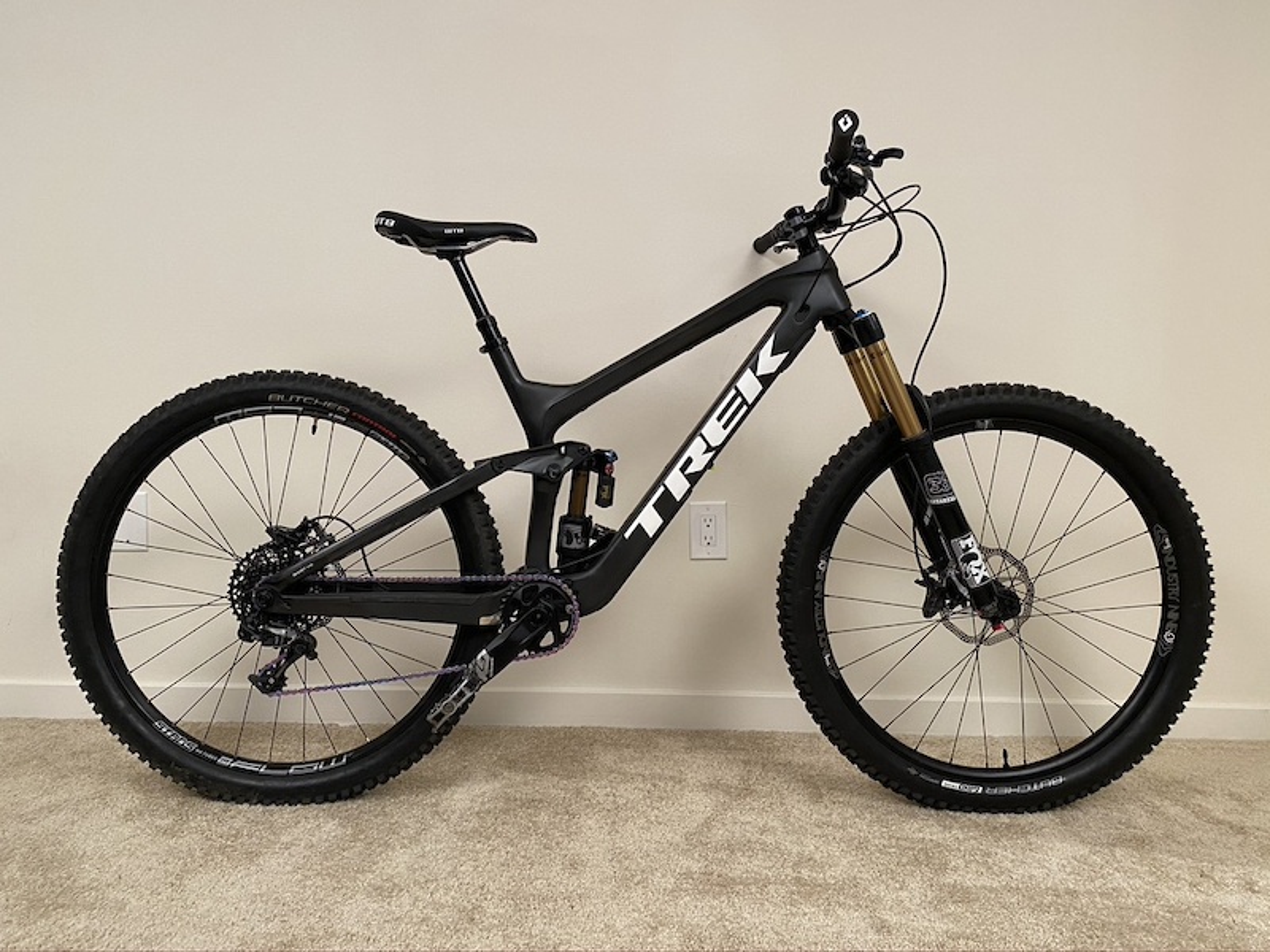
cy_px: 476
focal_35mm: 26
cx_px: 635
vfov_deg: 53.1
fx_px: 954
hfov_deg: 67.3
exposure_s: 1/60
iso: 160
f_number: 1.8
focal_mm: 4.25
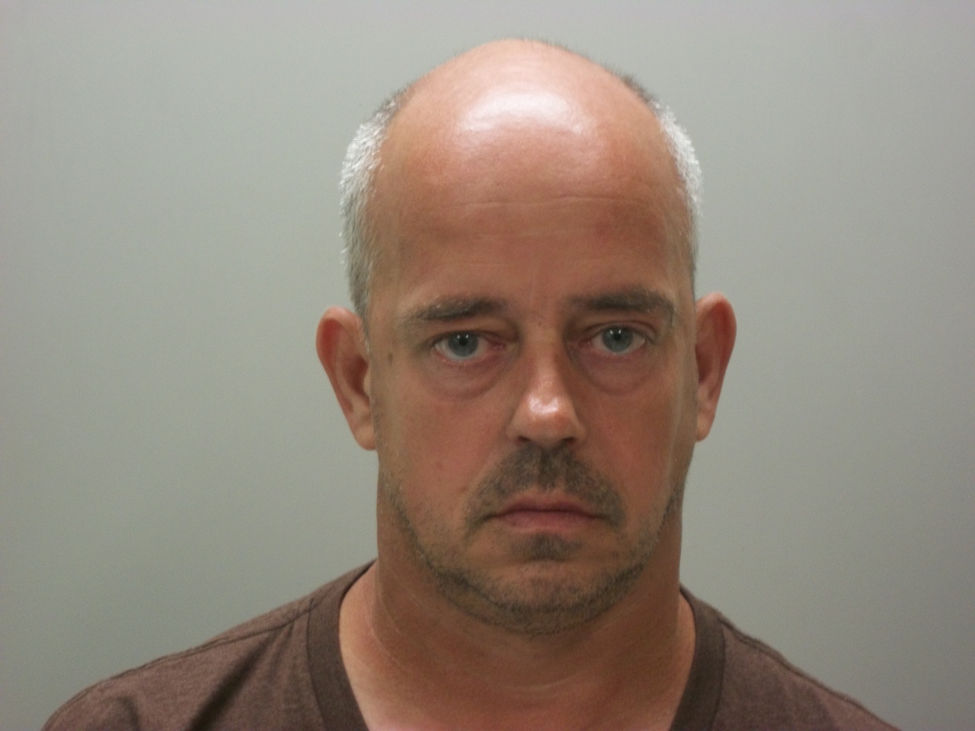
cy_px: 366
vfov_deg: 15.4
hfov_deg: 20.4
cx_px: 488
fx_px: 2704
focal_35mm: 96
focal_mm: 17.1
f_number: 5.2
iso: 160
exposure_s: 1/10
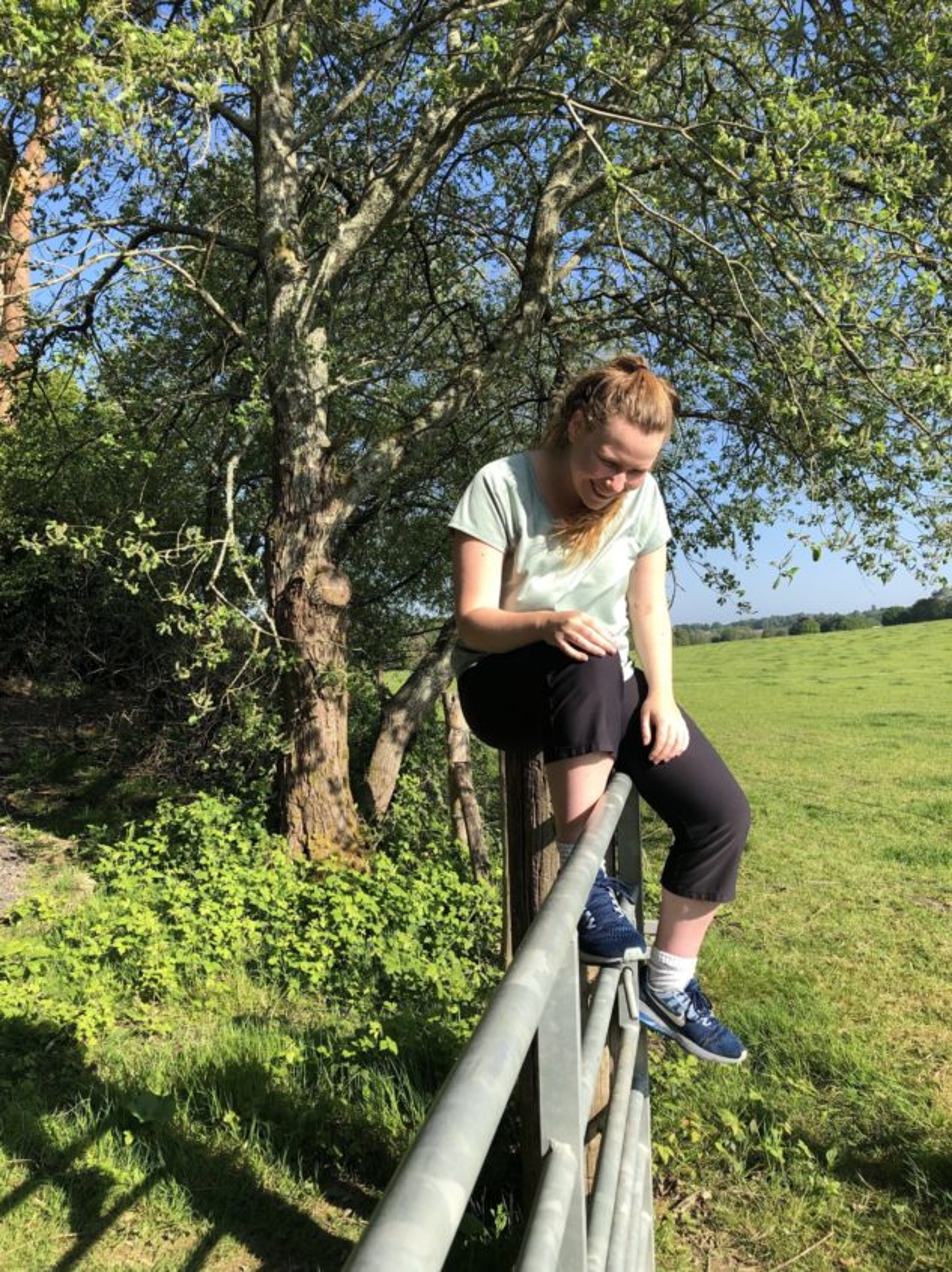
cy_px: 636
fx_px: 1028
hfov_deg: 49.7
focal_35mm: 28
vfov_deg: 63.5
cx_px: 476
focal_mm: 3.99
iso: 20
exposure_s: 1/960
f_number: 1.8
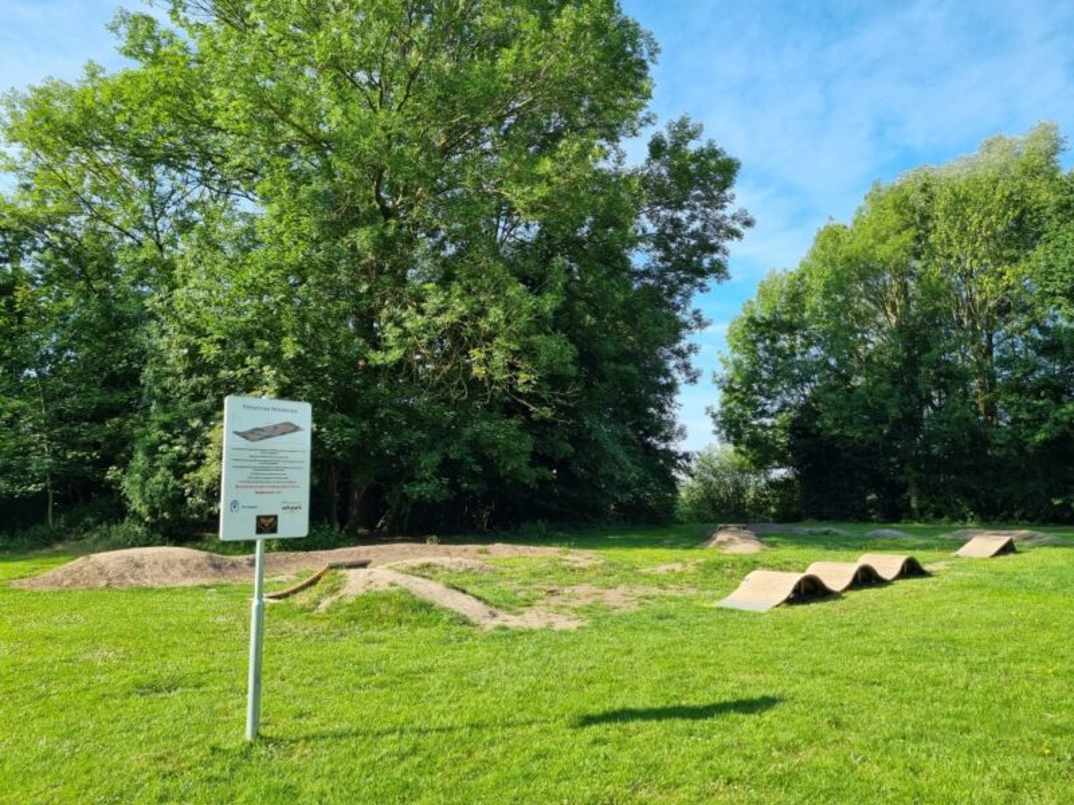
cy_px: 402
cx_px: 537
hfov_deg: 67.3
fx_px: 807
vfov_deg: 53.1
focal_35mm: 26
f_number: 1.8
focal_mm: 5.4
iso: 50
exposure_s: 1/1188
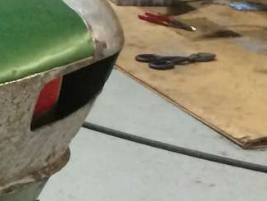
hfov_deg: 9.2
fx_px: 1420
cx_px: -458
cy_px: 17
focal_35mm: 184
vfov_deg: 8.1
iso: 250
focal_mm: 4.12
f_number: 2.2
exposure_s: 1/33
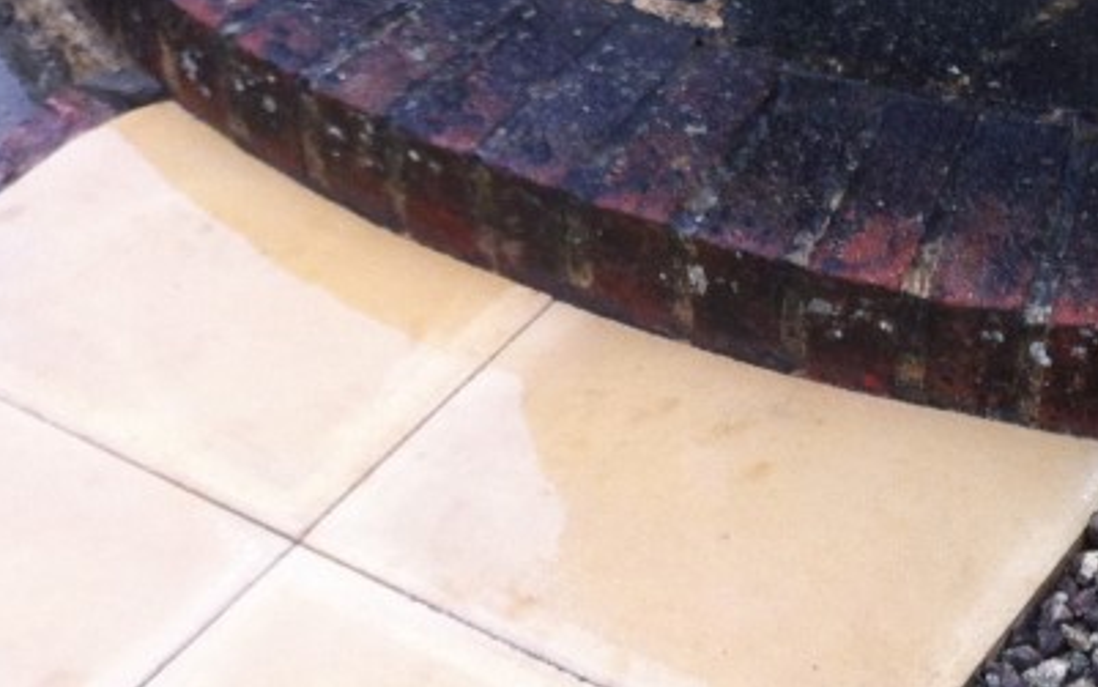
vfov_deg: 13.7
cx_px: 608
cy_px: 517
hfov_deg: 21.8
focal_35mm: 95
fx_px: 2844
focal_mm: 3.85
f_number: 2.8
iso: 80
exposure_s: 1/60
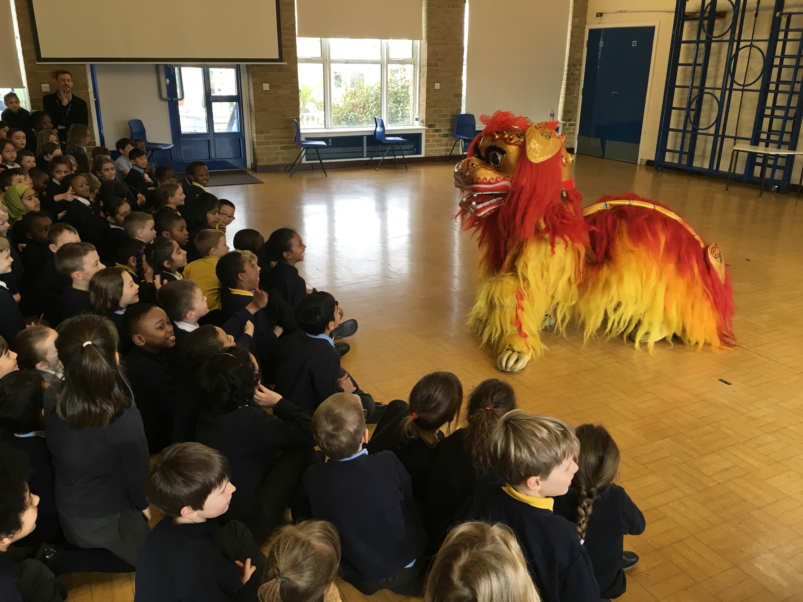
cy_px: 301
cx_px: 402
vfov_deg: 48.2
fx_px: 673
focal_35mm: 29
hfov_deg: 61.7
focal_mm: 4.15
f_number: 2.2
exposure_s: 1/33
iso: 32
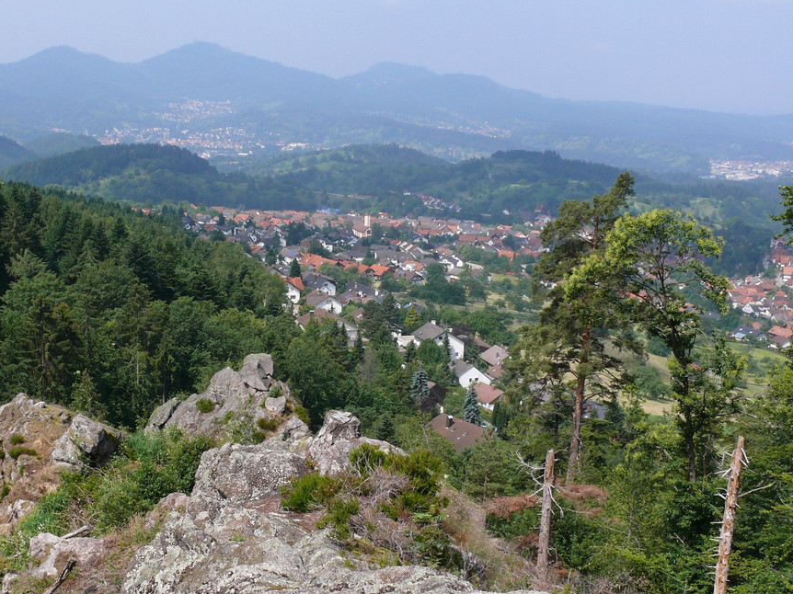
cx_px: 255
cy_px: 348
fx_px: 1191
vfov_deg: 28.0
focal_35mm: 52
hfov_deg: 36.4
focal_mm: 7.4
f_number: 5.6
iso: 100
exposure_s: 1/320
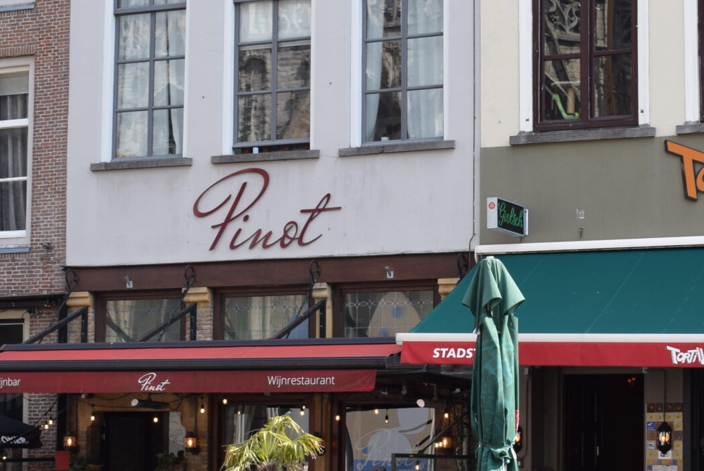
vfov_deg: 15.0
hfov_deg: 22.2
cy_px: 358
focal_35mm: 91
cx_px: 521
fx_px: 1781
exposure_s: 1/250
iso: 280
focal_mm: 31
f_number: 8
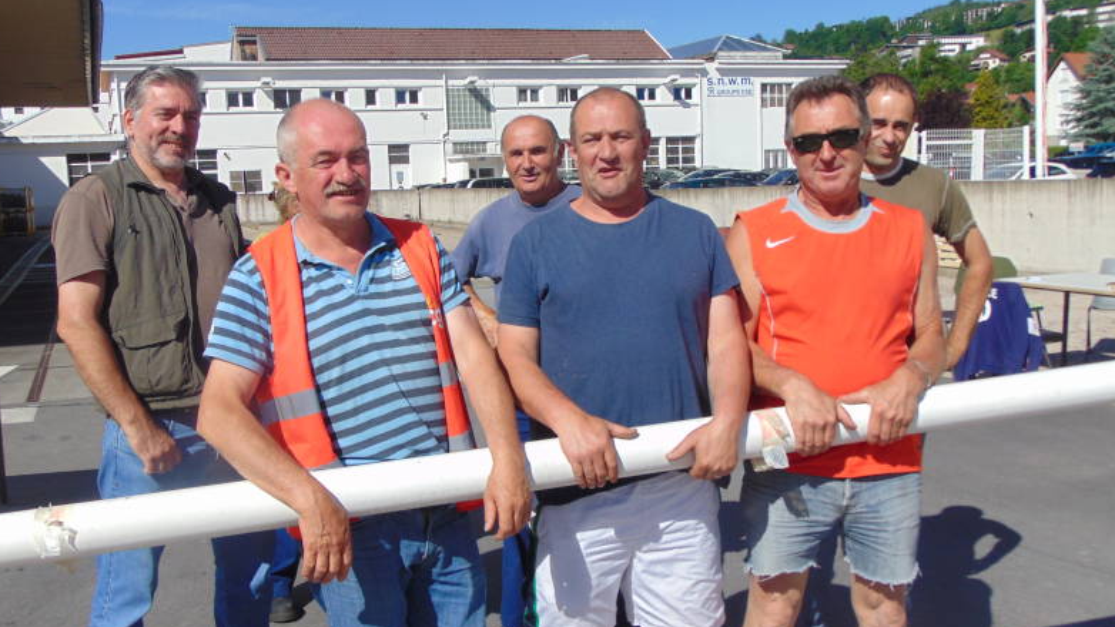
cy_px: 333
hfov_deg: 51.6
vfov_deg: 30.4
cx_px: 548
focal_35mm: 39
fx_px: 1153
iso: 80
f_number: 8.3
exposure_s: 1/250
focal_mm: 6.3
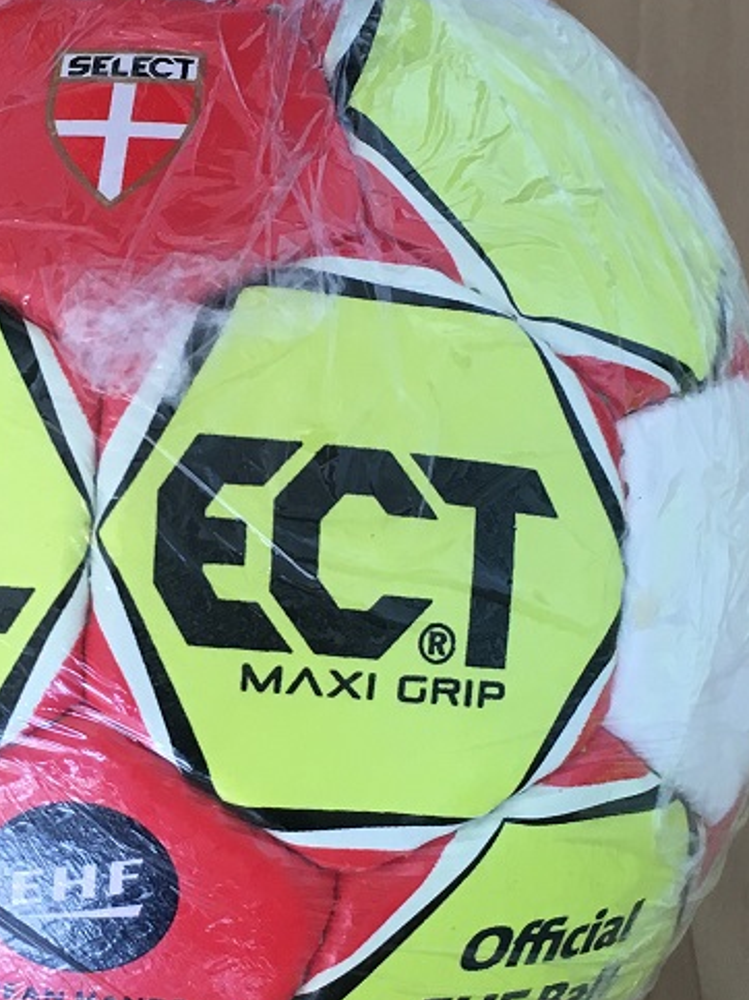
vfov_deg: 24.4
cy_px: 523
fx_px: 2309
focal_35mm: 80
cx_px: 83
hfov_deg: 18.1
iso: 25
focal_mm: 4.15
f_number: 2.2
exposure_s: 1/33
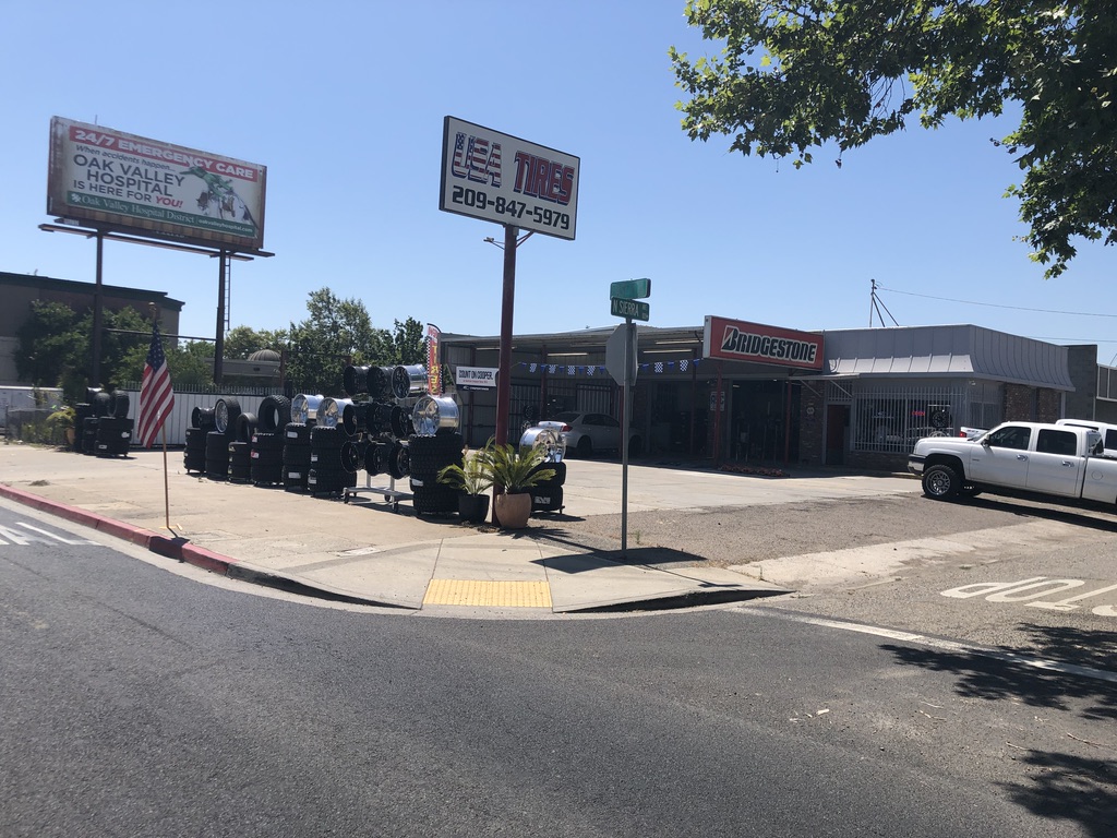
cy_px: 419
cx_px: 558
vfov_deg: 49.7
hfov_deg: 63.4
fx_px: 904
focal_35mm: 28
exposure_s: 1/2288
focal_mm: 4
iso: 20
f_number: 1.8
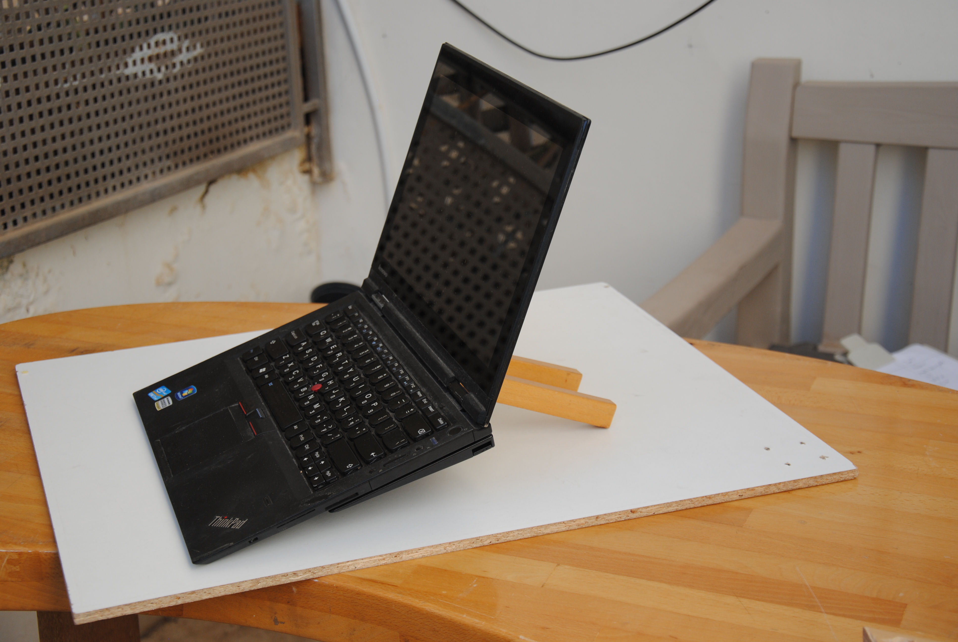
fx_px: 1679
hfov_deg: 31.9
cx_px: 479
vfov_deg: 21.6
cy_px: 321
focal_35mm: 63
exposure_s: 1/125
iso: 125
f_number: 5.6
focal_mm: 42
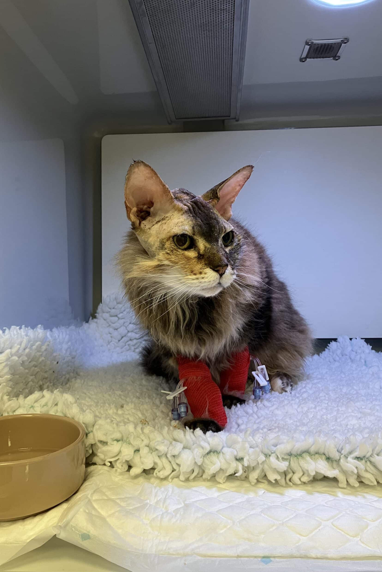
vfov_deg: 61.9
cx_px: 196
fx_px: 477
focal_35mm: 30
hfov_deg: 43.6
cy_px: 283
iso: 100
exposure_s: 1/50
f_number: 1.8
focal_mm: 3.99
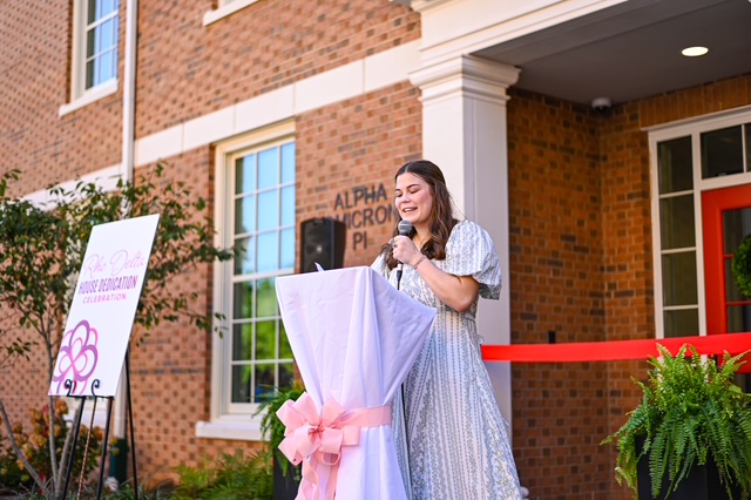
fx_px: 1042
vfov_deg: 27.0
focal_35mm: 50
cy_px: 250
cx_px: 376
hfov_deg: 39.6
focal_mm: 50
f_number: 1.8
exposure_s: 1/800
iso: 100
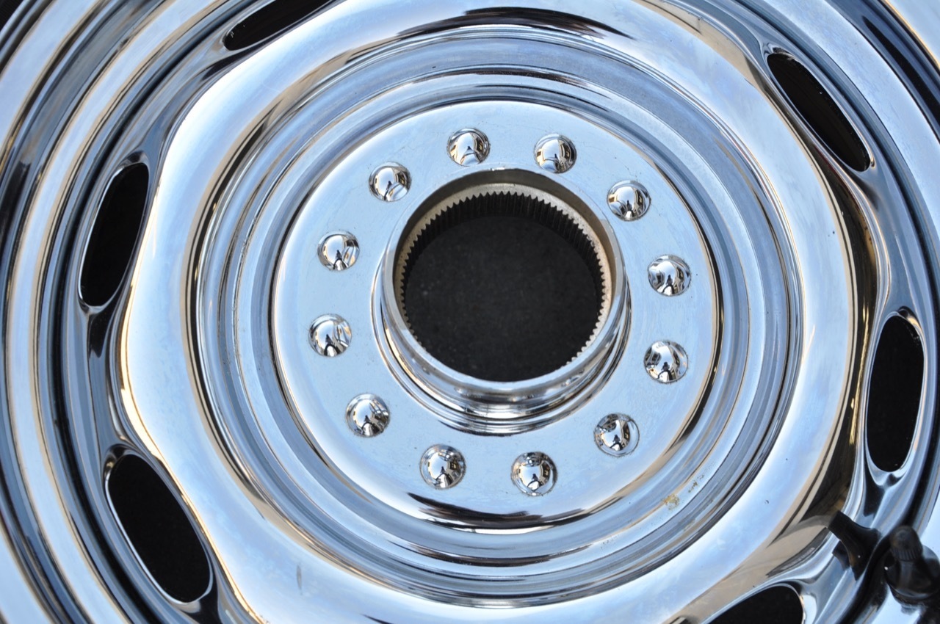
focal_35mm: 63
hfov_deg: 31.9
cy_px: 312
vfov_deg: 21.5
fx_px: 1643
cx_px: 470
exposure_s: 1/50
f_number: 7.1
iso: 200
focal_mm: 42
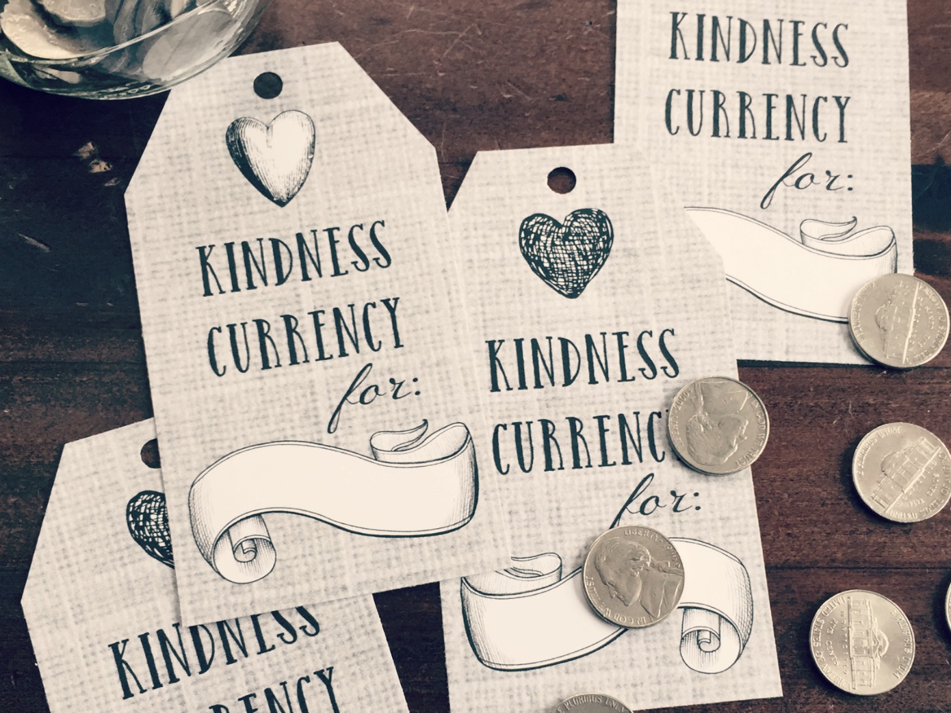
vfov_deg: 48.2
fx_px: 797
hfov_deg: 61.7
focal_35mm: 29
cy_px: 356
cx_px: 476
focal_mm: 4.15
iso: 50
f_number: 2.2
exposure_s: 1/120
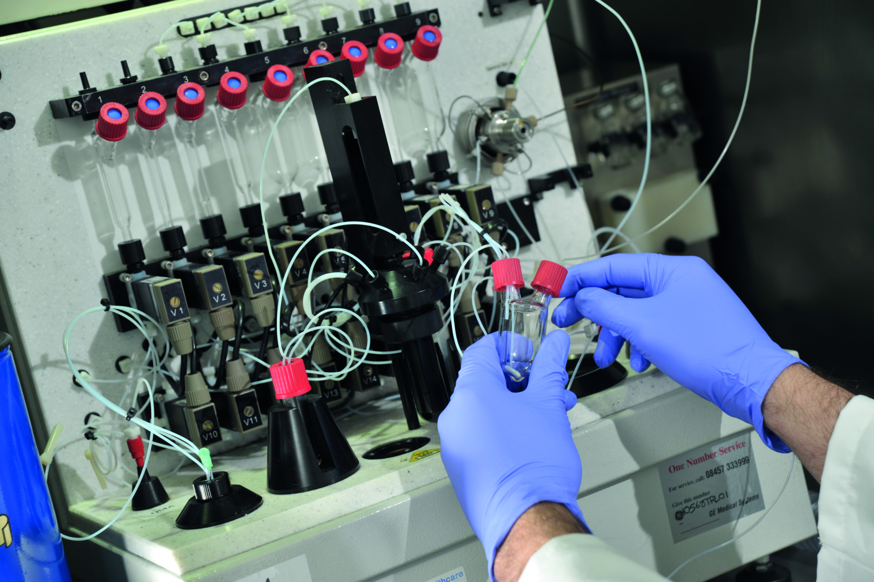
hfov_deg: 23.9
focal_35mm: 85
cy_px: 291
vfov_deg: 16.1
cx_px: 437
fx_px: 2062
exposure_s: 1/125
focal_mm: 85
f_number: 6.3
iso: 200
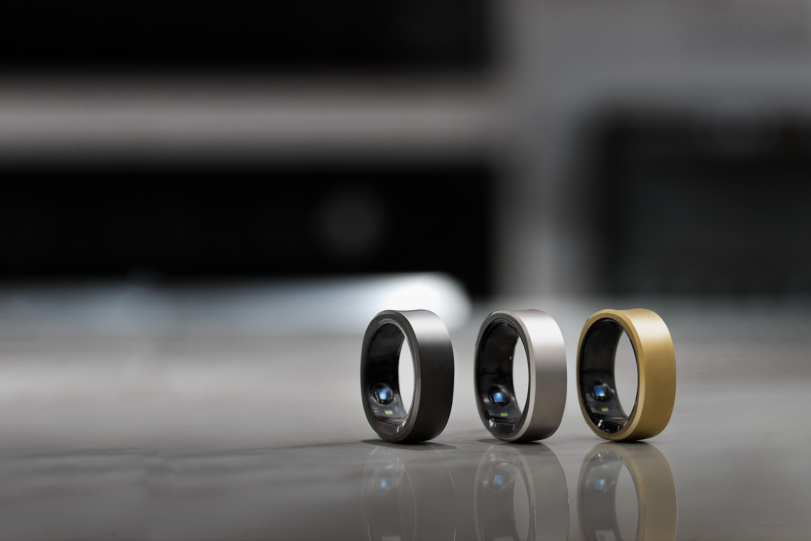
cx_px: 406
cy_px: 270
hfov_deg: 19.5
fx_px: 2366
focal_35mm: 105
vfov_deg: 13.1
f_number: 10
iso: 250
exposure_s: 1/8
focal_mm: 105
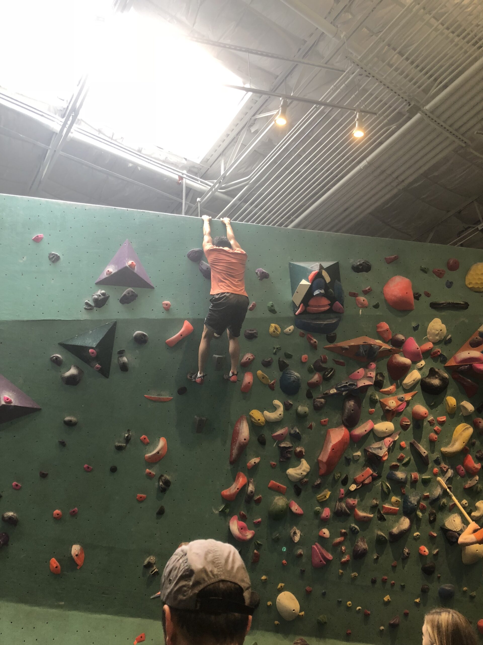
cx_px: 242
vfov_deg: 63.4
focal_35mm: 28
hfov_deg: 49.7
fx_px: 521
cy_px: 322
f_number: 1.8
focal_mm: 3.99
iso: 32
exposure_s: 1/30
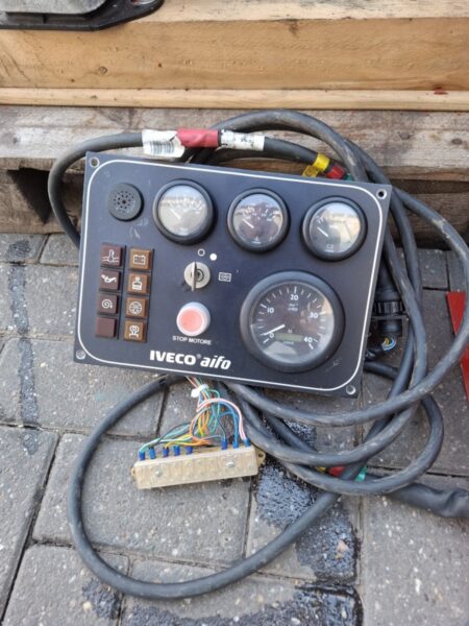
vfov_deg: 73.9
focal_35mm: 23
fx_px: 415
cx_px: 234
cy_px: 313
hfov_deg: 58.9
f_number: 1.8
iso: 160
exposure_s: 1/100
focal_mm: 5.54
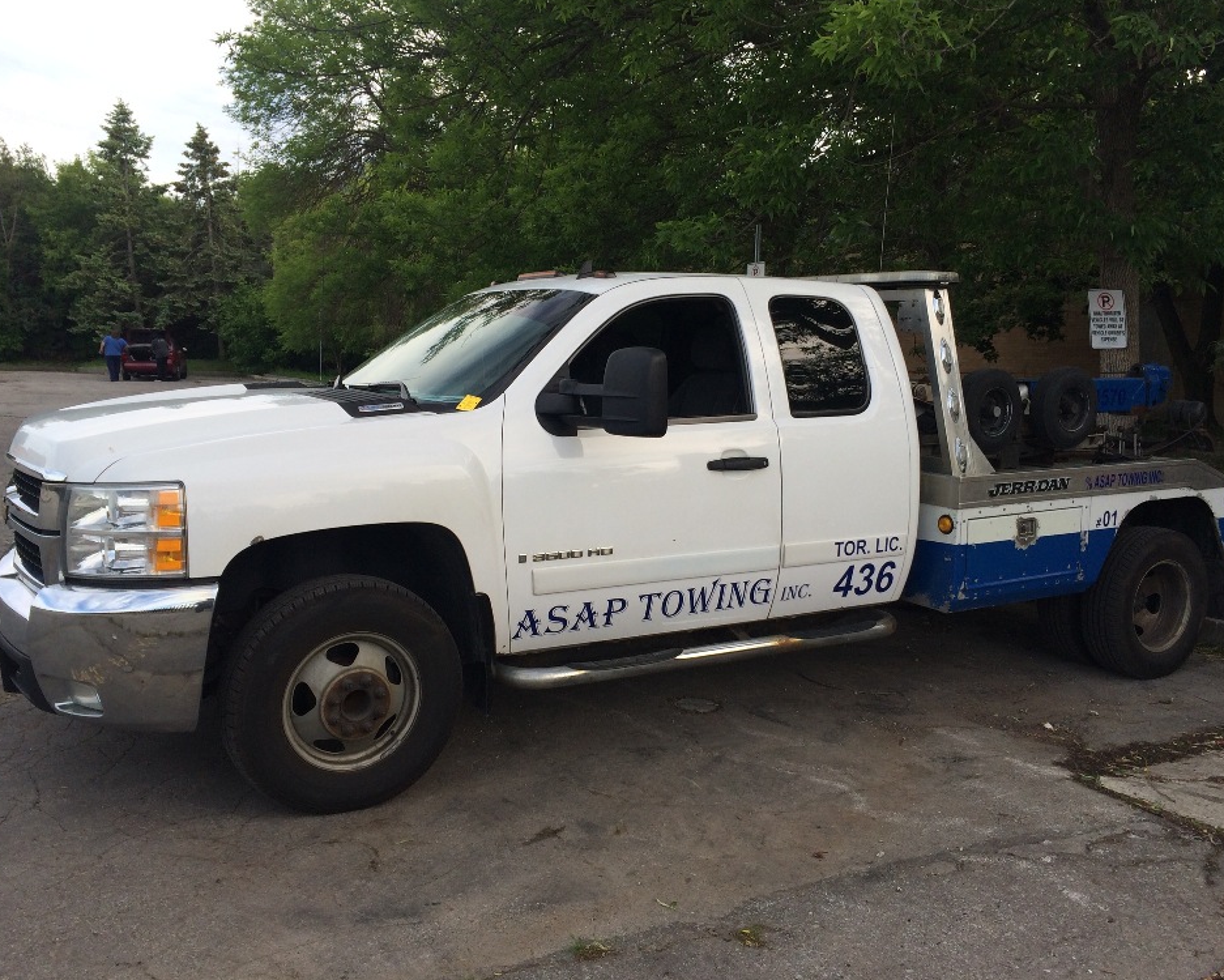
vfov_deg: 45.8
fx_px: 1159
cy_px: 486
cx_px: 630
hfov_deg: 55.6
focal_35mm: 32
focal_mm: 4.12
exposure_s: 1/540
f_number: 2.2
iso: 32
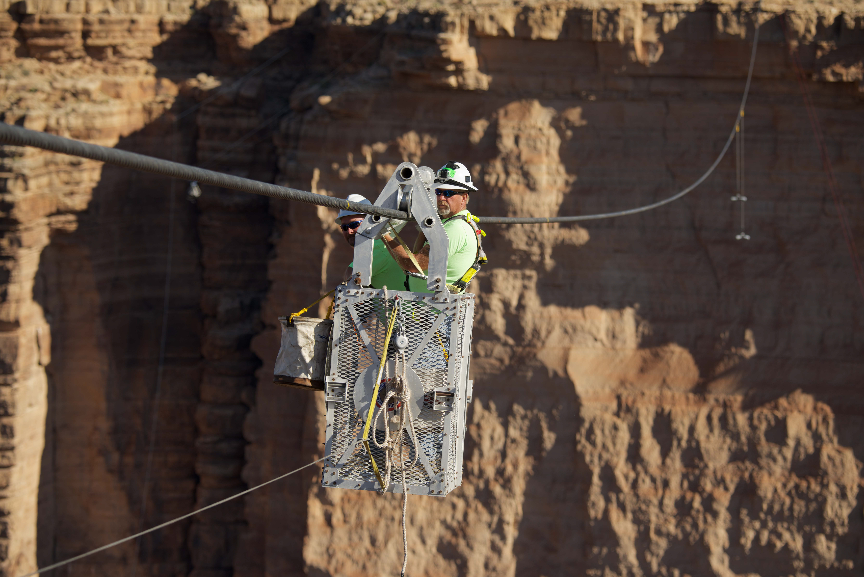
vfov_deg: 7.6
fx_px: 4321
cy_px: 288
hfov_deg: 11.4
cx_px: 432
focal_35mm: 180
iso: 100
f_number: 6.3
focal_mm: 180
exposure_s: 1/400
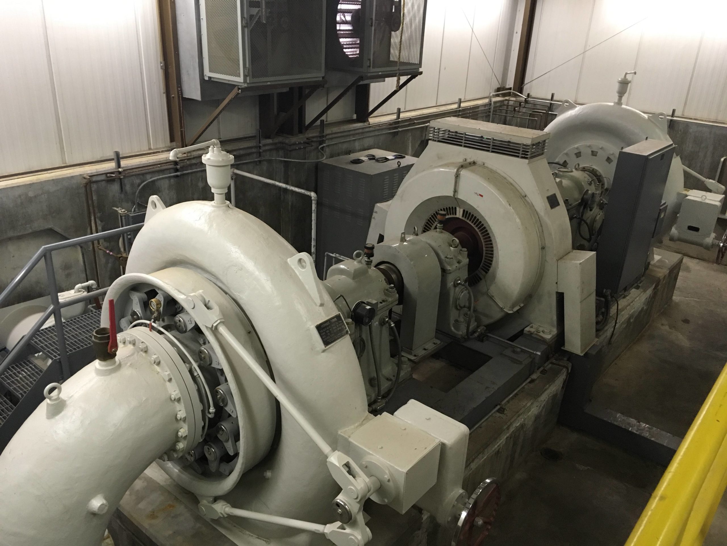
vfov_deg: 48.2
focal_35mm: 29
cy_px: 273
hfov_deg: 61.7
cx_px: 364
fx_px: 609
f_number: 2.2
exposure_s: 1/30
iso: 160
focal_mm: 4.15
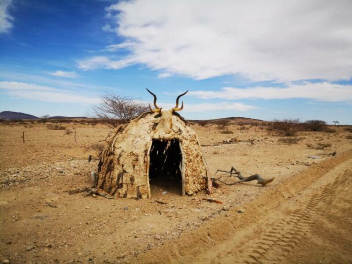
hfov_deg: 65.3
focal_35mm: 27
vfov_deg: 51.4
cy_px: 132
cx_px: 176
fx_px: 275
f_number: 1.8
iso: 50
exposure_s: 1/3759
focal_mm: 3.95
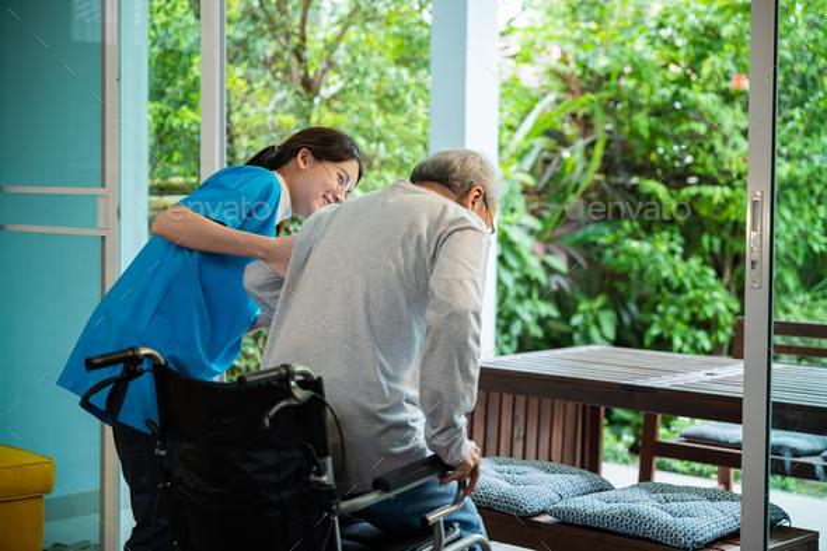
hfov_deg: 31.0
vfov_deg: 20.9
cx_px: 414
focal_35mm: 65
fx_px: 1493
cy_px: 276
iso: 640
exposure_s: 1/100
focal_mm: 65
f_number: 2.8
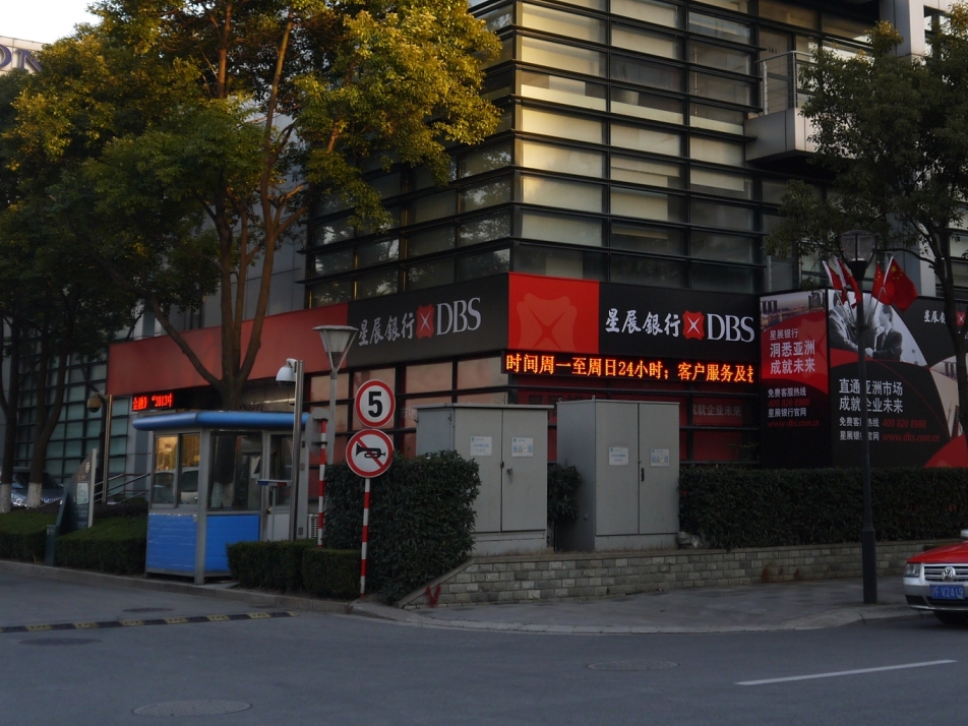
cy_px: 134
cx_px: 673
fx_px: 1678
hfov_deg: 31.8
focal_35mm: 60
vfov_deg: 24.0
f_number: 4.5
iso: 160
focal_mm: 17
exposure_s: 1/125
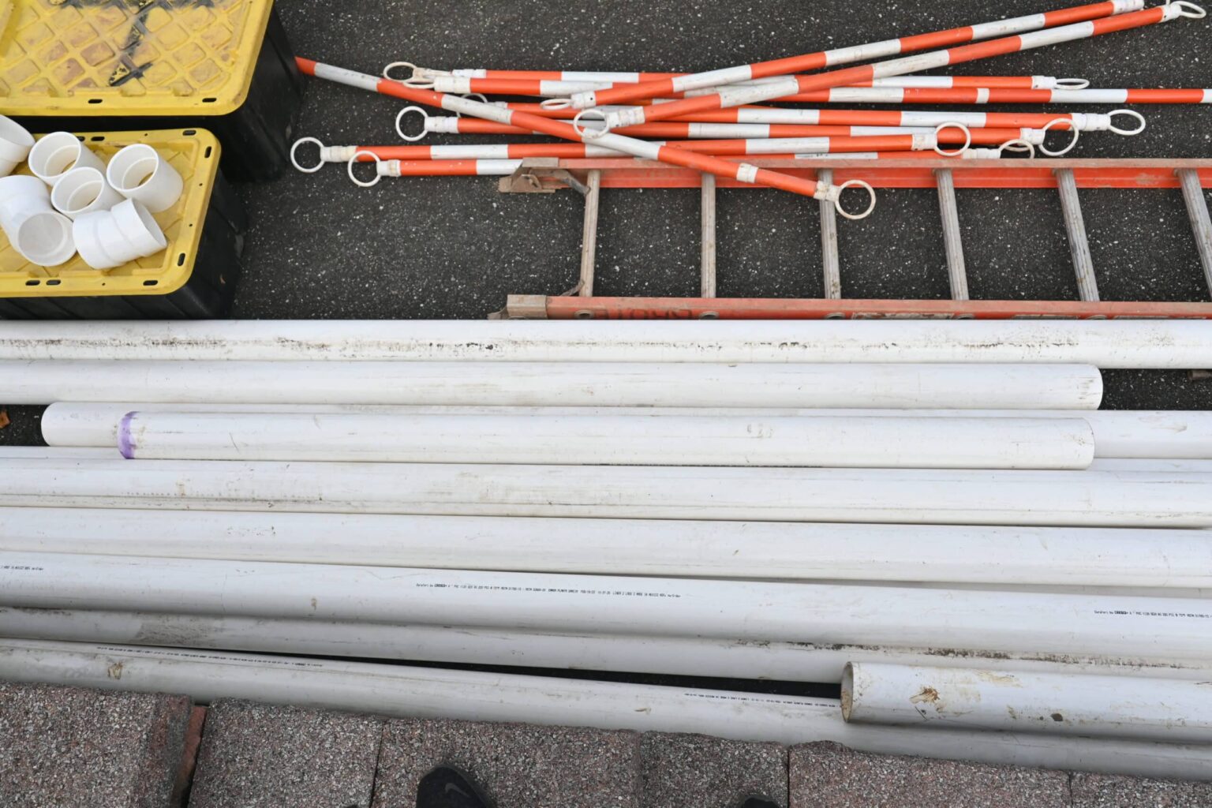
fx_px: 808
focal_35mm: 24
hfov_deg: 73.7
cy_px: 404
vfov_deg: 53.1
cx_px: 606
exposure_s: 1/200
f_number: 5.6
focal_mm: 16
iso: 280
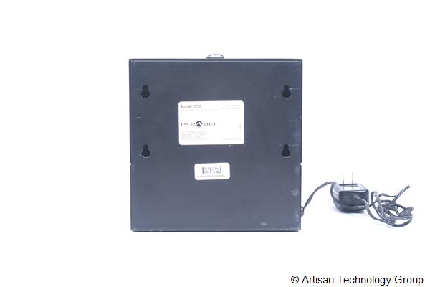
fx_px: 681
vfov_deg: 23.8
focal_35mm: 57
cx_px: 215
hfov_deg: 35.1
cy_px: 144
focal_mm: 38
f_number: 11
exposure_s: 1/200
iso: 200
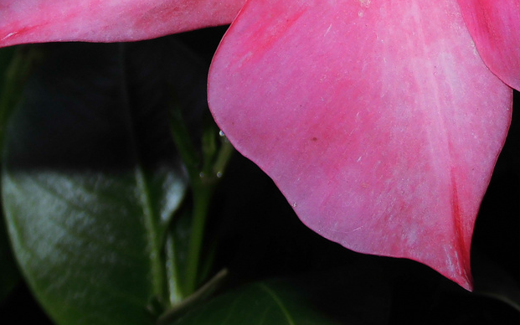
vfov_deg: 13.7
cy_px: -113
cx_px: 372
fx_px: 1290
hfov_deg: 22.6
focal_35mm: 91
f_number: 3.6
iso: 64
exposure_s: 1/125
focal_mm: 6.61
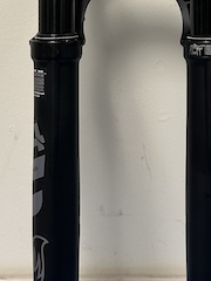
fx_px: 650
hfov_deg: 18.4
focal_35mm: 80
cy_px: -9
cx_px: 132
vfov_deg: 23.3
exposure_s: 1/120
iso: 125
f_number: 1.78
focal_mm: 6.86
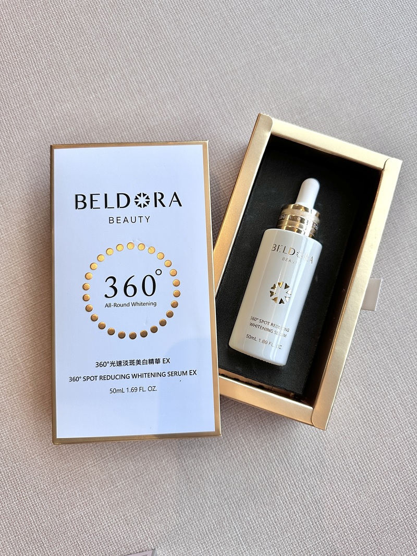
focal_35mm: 24
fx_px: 386
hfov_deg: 56.8
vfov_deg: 71.6
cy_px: 278
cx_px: 208
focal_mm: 6.86
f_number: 1.78
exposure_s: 1/264
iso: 80
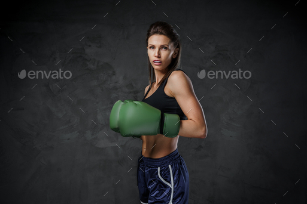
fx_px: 392
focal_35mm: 46
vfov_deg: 29.2
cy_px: 102
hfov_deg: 42.7
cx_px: 133
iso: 125
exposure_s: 1/160
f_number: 6.3
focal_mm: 40
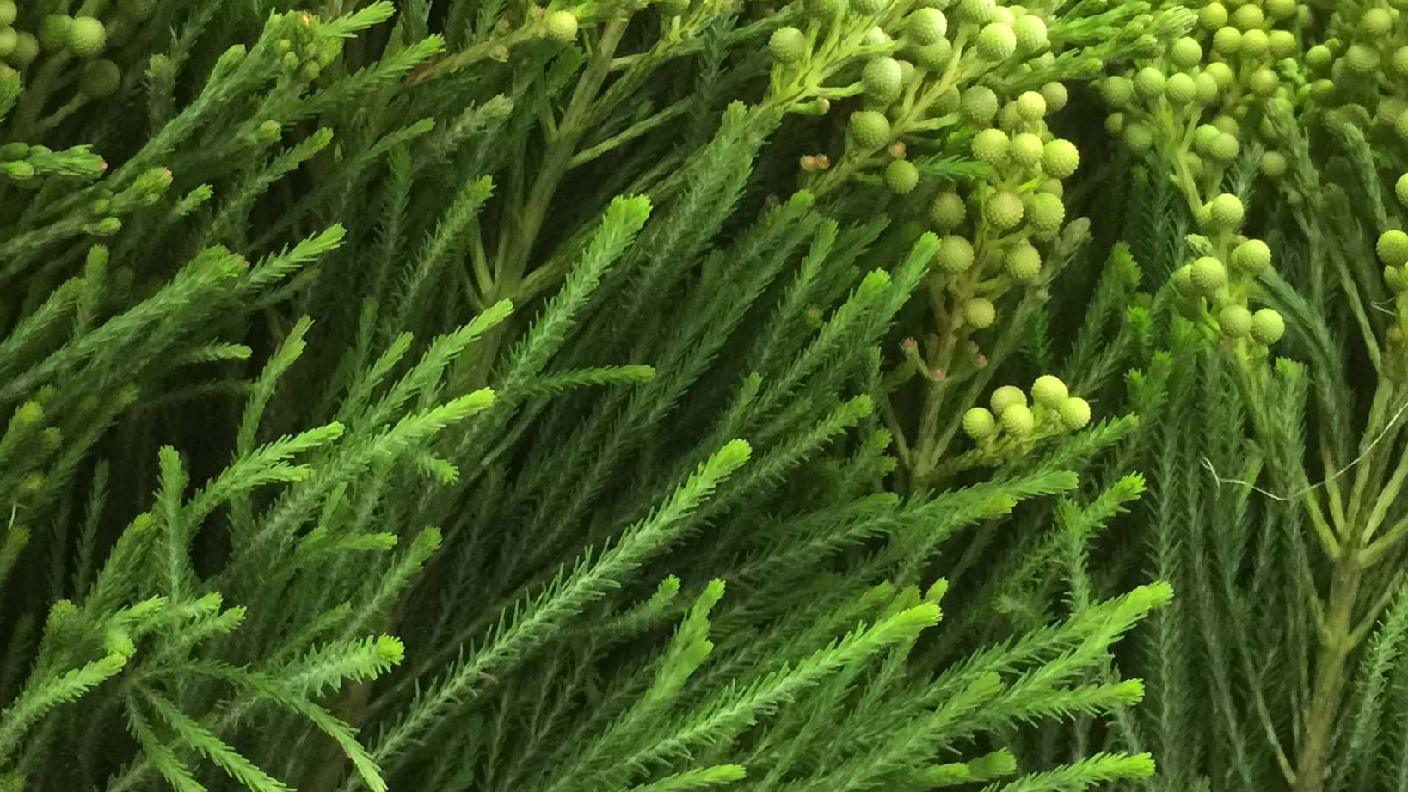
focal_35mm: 63
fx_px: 2352
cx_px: 649
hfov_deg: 33.3
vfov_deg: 19.0
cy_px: 192
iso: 160
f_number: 2.2
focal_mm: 4.15
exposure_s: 1/17
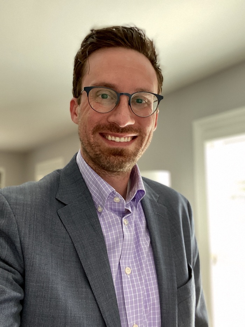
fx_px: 283
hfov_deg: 46.8
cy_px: 164
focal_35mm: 30
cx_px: 122
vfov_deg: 60.0
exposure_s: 1/40
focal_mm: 2.71
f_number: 2.2
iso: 400
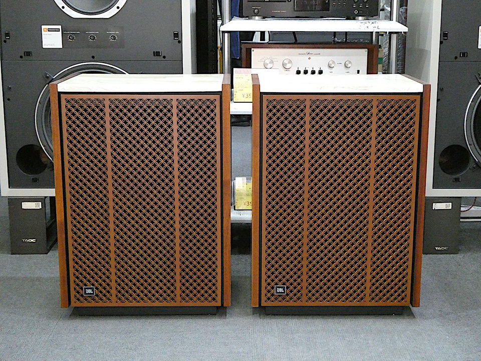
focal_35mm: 54
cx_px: 240
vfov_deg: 27.0
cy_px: 180
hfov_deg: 35.5
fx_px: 750
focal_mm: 9.6
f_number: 4.1
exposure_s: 1/50
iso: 1600
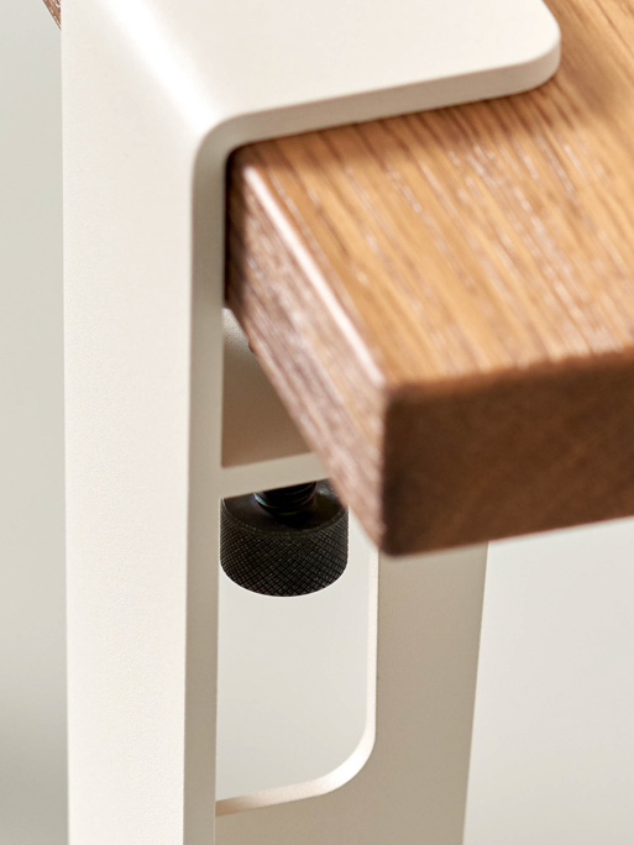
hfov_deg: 4.3
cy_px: 539
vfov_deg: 5.8
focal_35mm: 343
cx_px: 324
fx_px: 8376
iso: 400
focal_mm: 85
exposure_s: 1/125
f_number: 4.5
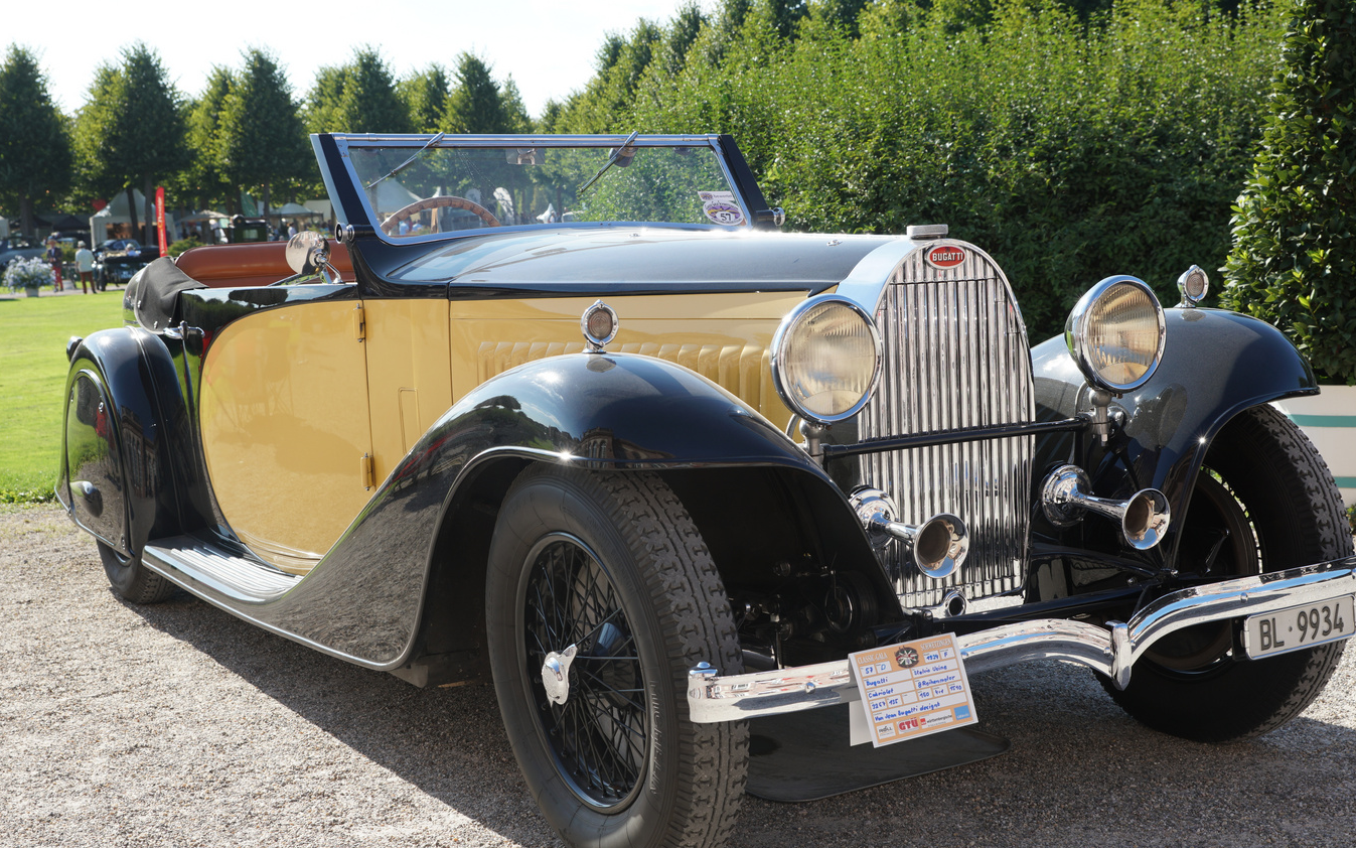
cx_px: 722
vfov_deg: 26.3
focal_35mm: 49
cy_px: 429
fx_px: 1811
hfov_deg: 41.0
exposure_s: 1/100
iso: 100
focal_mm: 40
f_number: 8
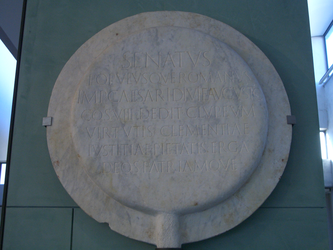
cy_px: 125
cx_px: 166
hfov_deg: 38.9
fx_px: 471
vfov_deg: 29.7
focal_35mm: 49
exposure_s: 1/80
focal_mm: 8.2
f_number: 3.1
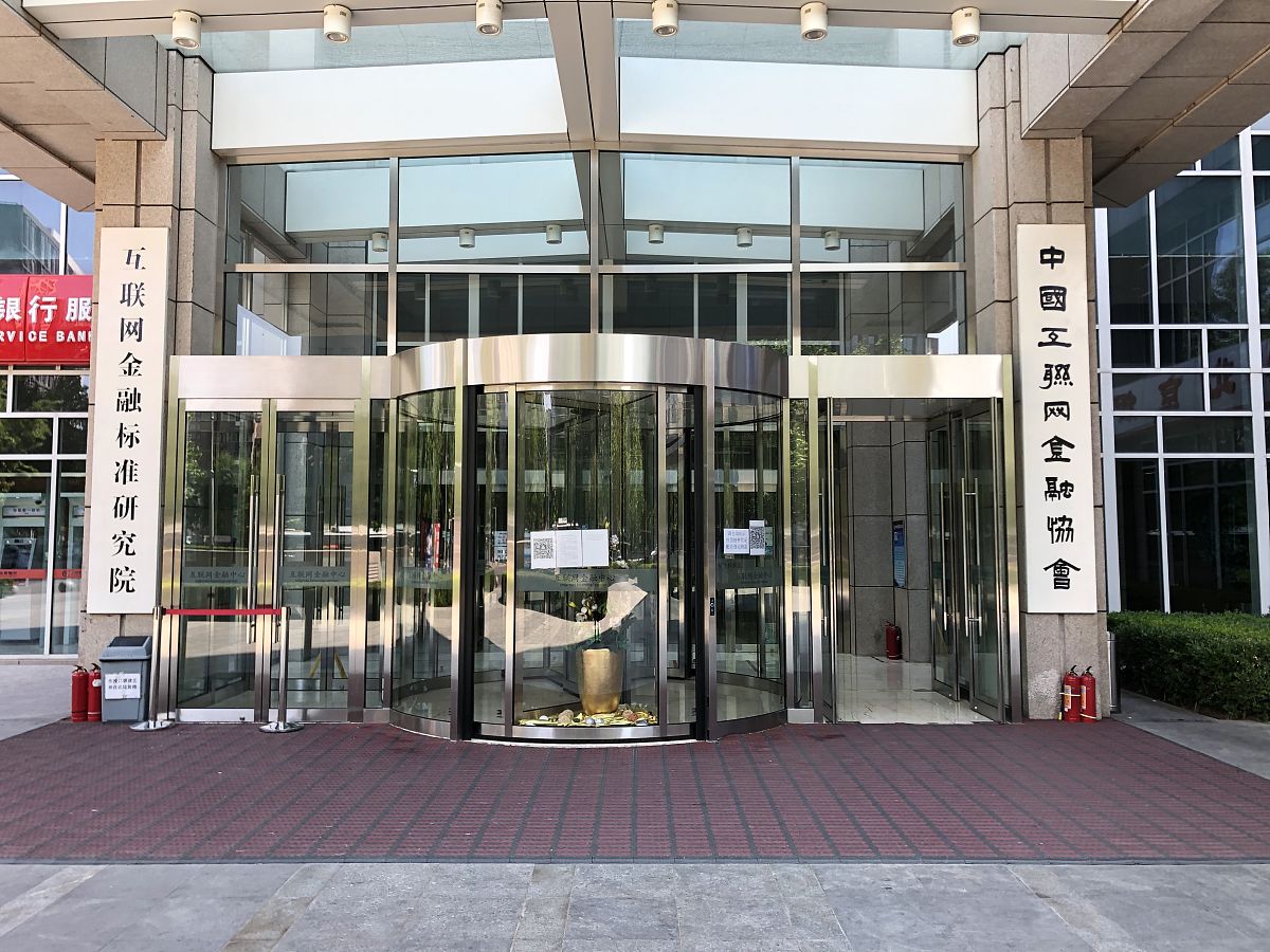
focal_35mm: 28
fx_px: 1027
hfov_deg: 63.4
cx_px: 635
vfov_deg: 49.7
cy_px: 476
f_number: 1.8
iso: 20
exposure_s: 1/139
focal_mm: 3.99
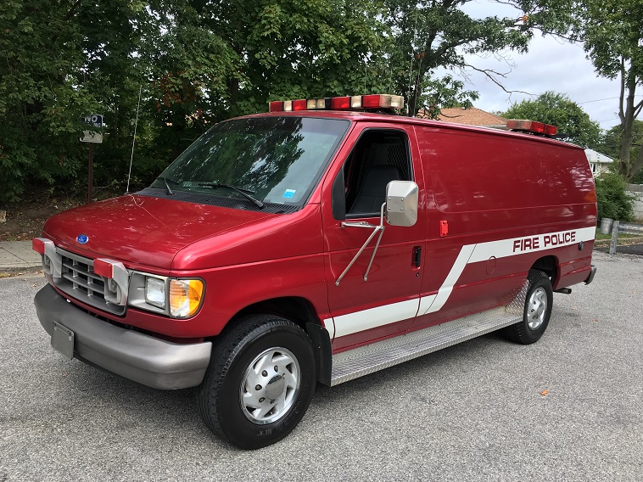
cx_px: 316
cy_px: 248
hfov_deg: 60.0
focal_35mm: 30
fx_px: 557
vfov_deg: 46.8
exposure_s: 1/416
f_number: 2.2
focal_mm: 4.15
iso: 25
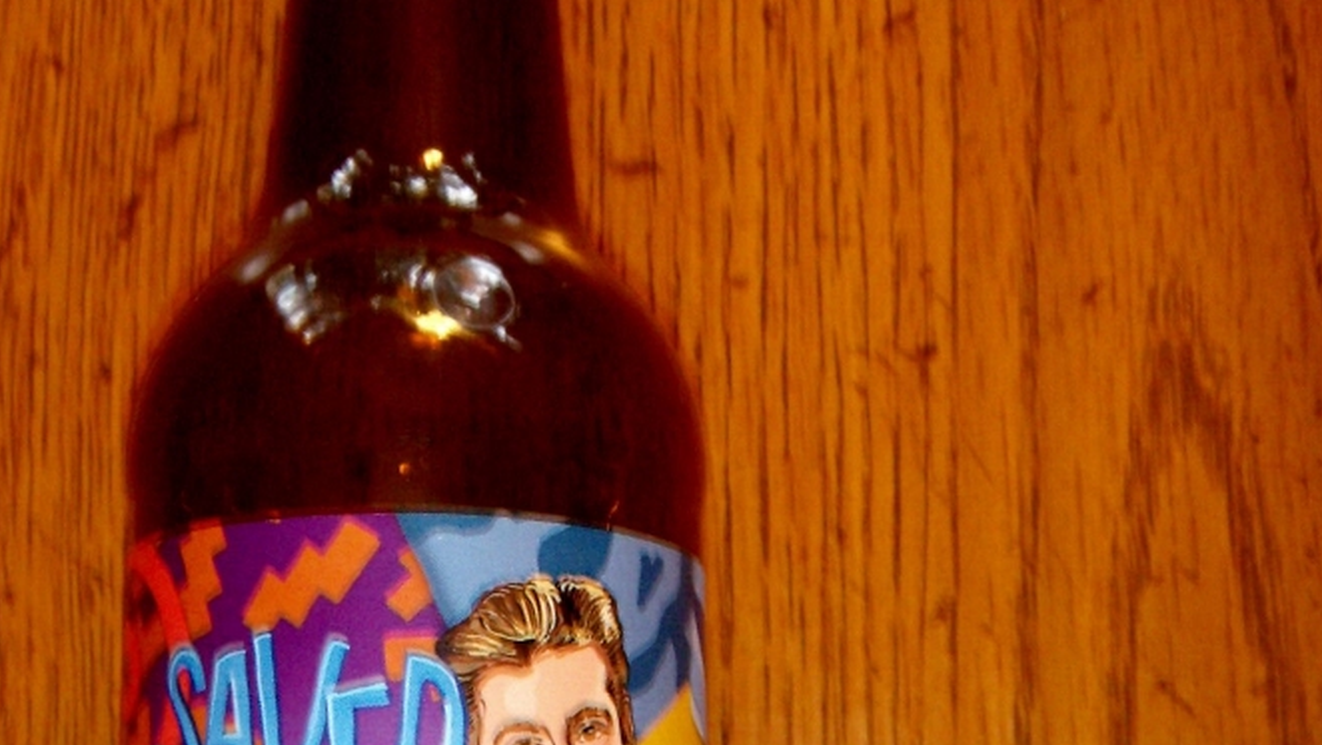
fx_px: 2279
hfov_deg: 32.3
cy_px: 667
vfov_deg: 18.3
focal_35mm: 65
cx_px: 565
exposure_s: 1/2.8
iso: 200
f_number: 3.5
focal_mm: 6.4
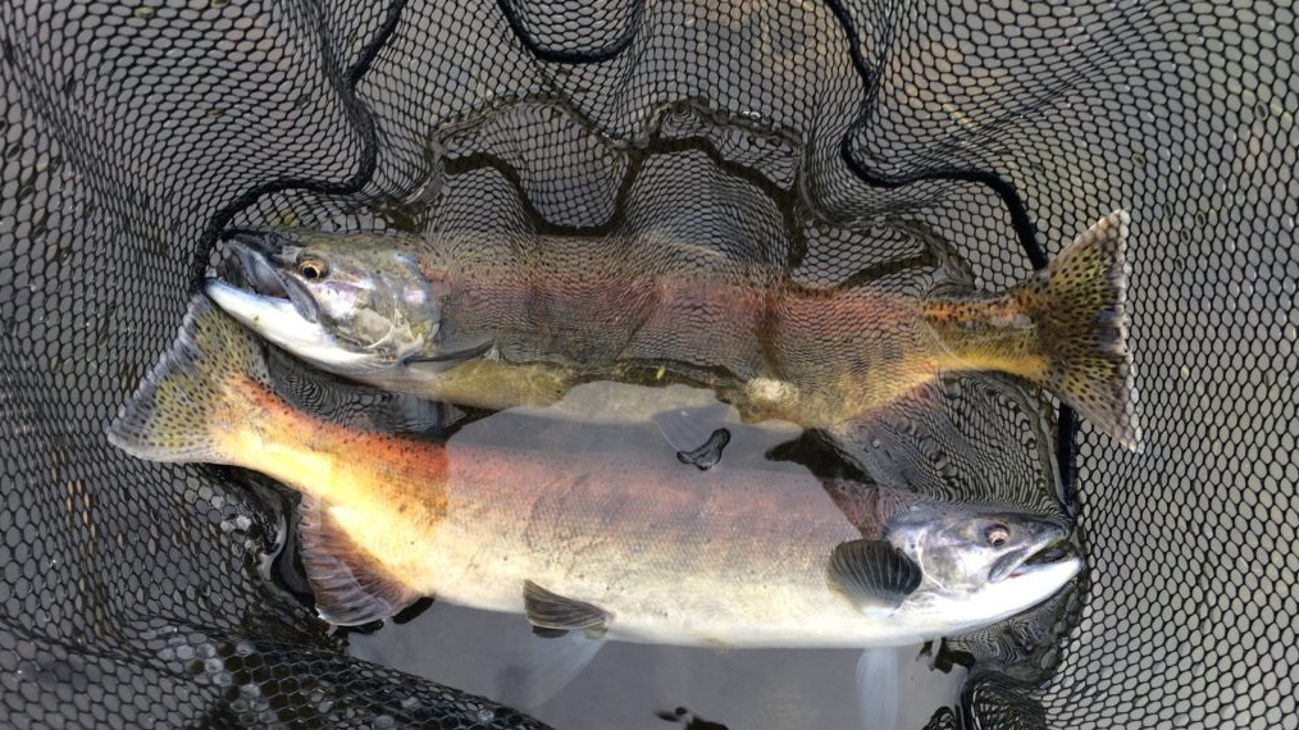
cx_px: 650
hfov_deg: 59.5
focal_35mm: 33
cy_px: 389
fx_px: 1136
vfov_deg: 35.6
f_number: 2.2
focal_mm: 4.12
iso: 32
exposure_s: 1/120
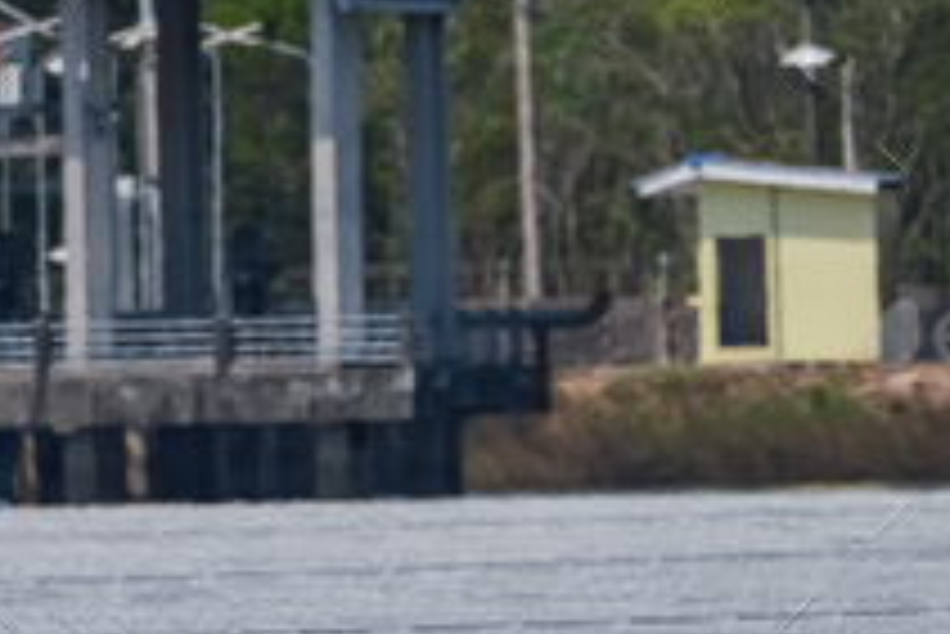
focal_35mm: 1116
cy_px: 546
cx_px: 374
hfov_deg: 1.8
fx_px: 29469
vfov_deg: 1.2
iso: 160
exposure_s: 1/1025
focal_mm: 400
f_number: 6.3
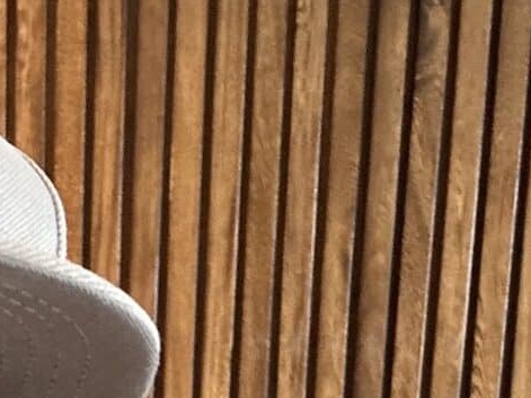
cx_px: 59
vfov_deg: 13.2
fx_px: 1534
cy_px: 738
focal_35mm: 100
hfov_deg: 19.3
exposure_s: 1/30
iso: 320
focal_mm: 2.69
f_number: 1.9
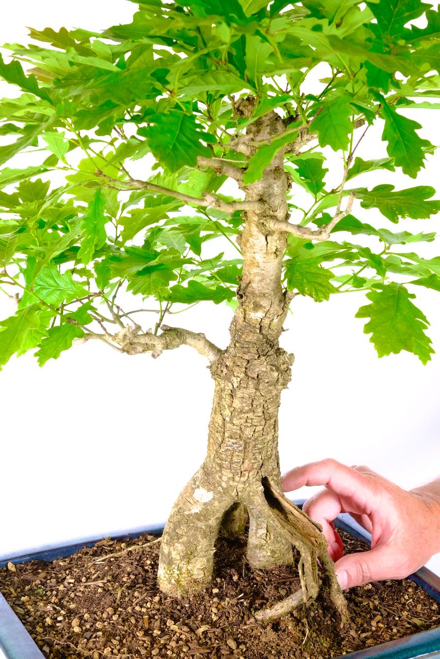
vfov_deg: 32.9
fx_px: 1118
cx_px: 220
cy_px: 330
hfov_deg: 22.3
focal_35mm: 61
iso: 1600
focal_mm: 40.7
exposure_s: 1/20
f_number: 11
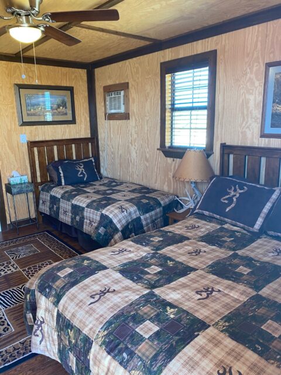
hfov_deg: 53.1
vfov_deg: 67.3
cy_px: 188
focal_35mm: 26
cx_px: 140
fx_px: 281
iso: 125
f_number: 1.8
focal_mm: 4.25
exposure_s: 1/60
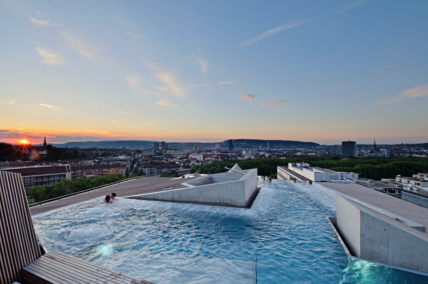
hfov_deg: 90.1
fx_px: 214
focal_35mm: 18
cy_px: 142
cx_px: 214
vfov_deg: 67.1
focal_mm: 12
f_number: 20
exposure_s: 1/25
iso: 400
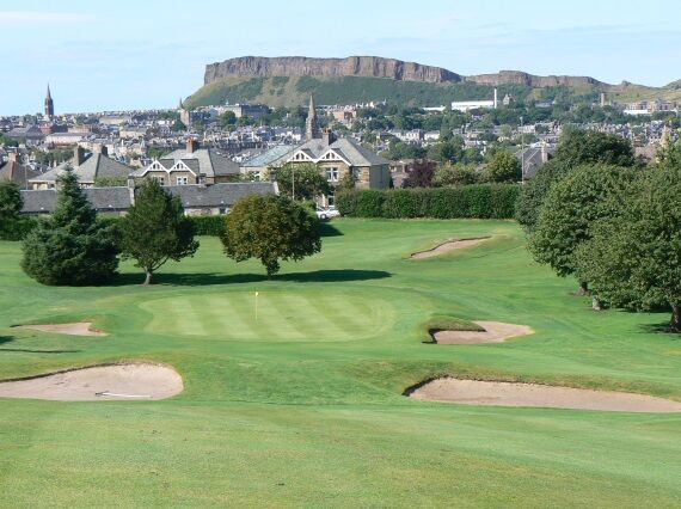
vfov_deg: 15.5
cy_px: 254
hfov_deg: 20.7
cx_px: 340
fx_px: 1867
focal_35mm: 95
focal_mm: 15.8
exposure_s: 1/400
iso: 80
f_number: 5.6
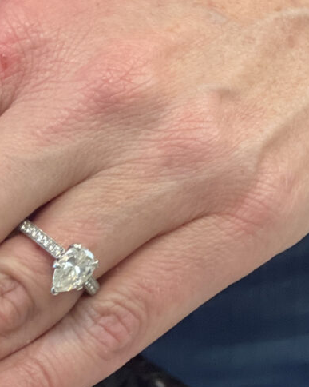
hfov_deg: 9.4
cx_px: -78
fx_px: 1841
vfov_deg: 11.5
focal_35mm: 161
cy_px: 557
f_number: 2
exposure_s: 1/120
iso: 125
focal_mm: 6
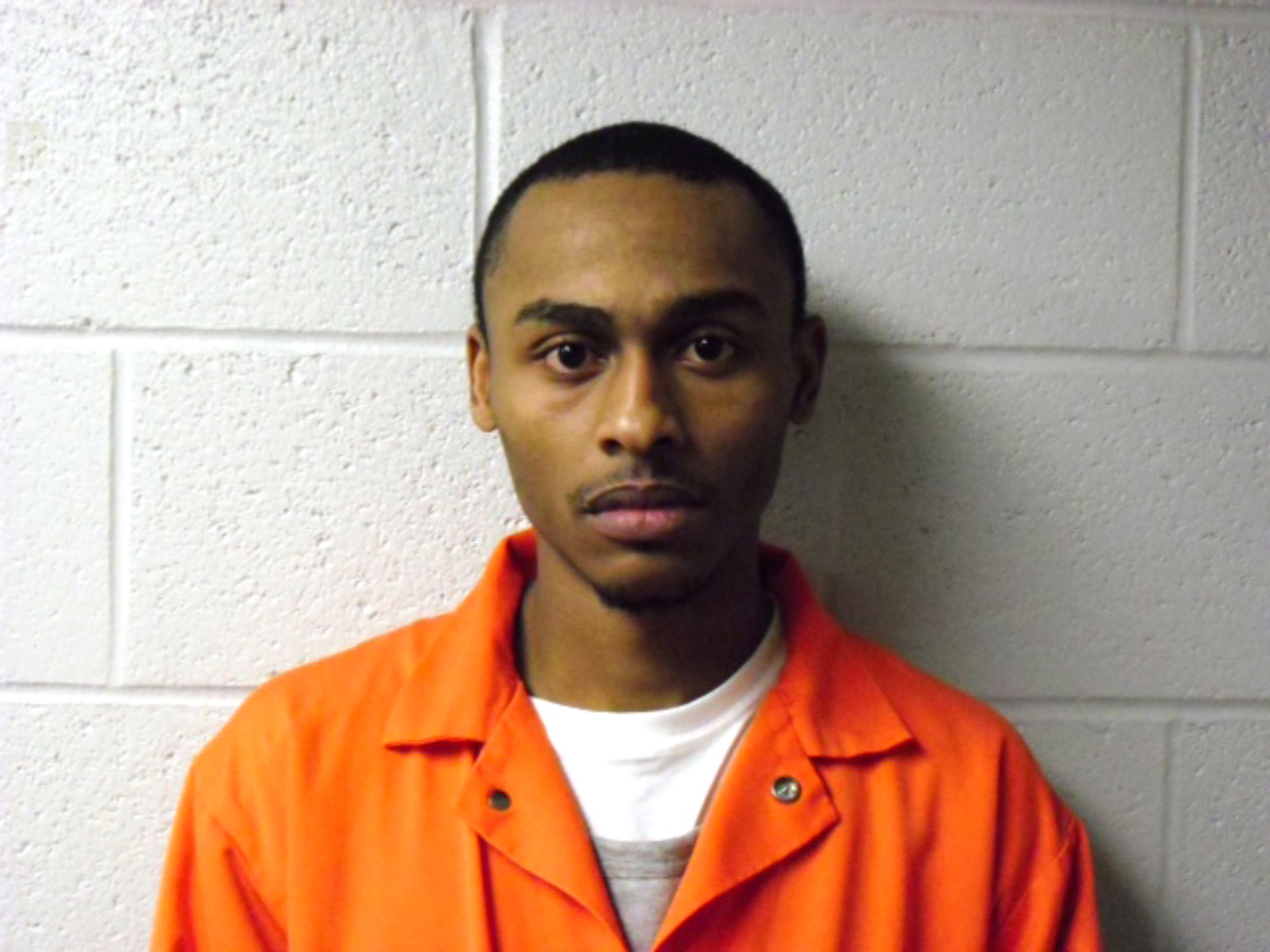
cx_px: 635
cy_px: 476
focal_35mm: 53
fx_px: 1944
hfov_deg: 36.2
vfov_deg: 27.5
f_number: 3.8
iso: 800
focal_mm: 9.4
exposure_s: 1/40
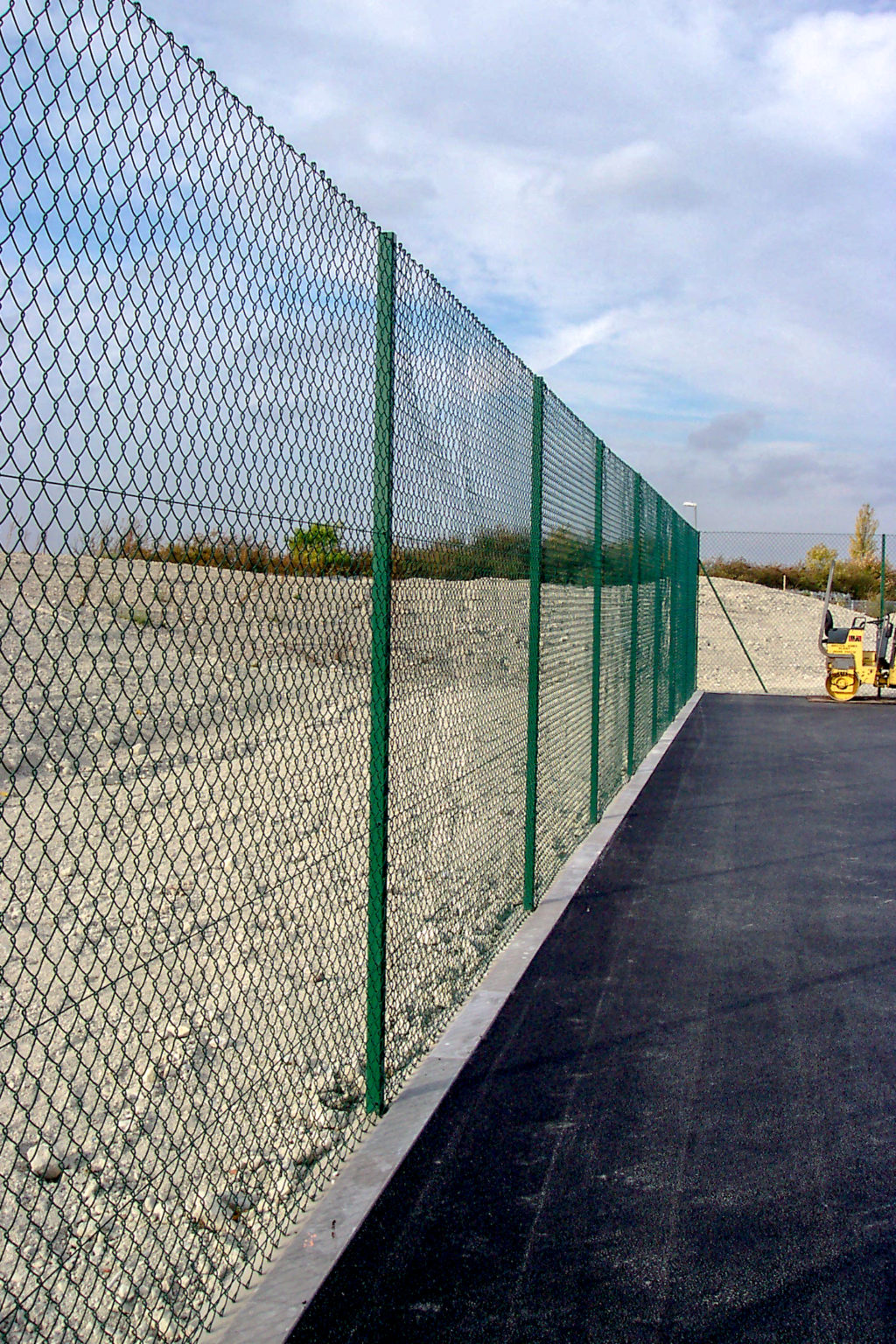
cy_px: 672
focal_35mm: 38
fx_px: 1419
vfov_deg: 50.7
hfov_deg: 35.1
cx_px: 448
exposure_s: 1/700
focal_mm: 8
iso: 120
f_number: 4.8
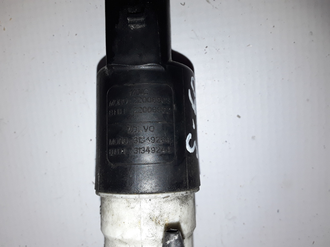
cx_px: 165
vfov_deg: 51.4
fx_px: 257
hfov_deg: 65.3
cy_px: 124
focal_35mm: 27
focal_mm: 2.91
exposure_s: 1/355
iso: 40
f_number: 1.9
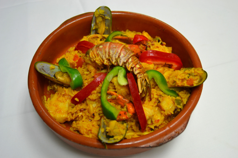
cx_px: 119
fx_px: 278
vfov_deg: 31.9
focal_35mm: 42
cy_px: 79
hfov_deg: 46.4
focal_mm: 28
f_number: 3.5
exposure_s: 1/60
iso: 400
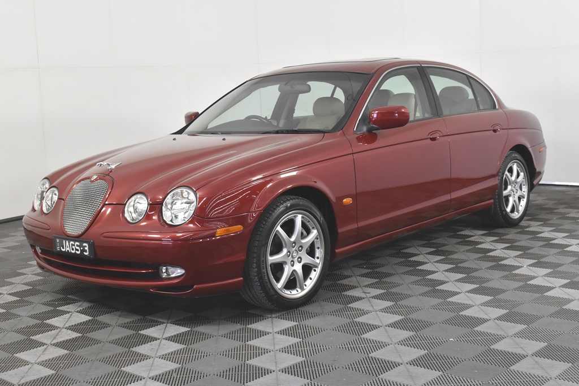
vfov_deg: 28.1
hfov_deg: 41.1
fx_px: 772
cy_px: 193
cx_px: 290
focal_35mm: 48
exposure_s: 1/320
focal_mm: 32
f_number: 9
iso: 1600
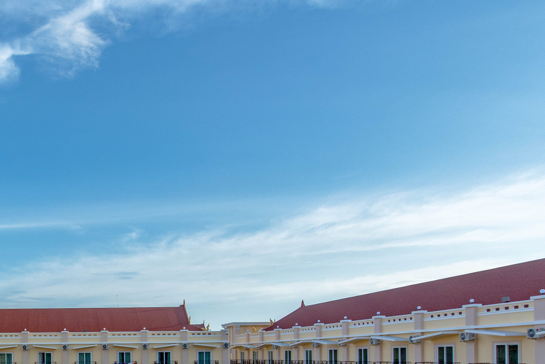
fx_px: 530
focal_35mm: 35
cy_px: 356
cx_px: 45
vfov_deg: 34.7
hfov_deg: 48.2
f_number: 11
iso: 320
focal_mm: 17
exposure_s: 1/640
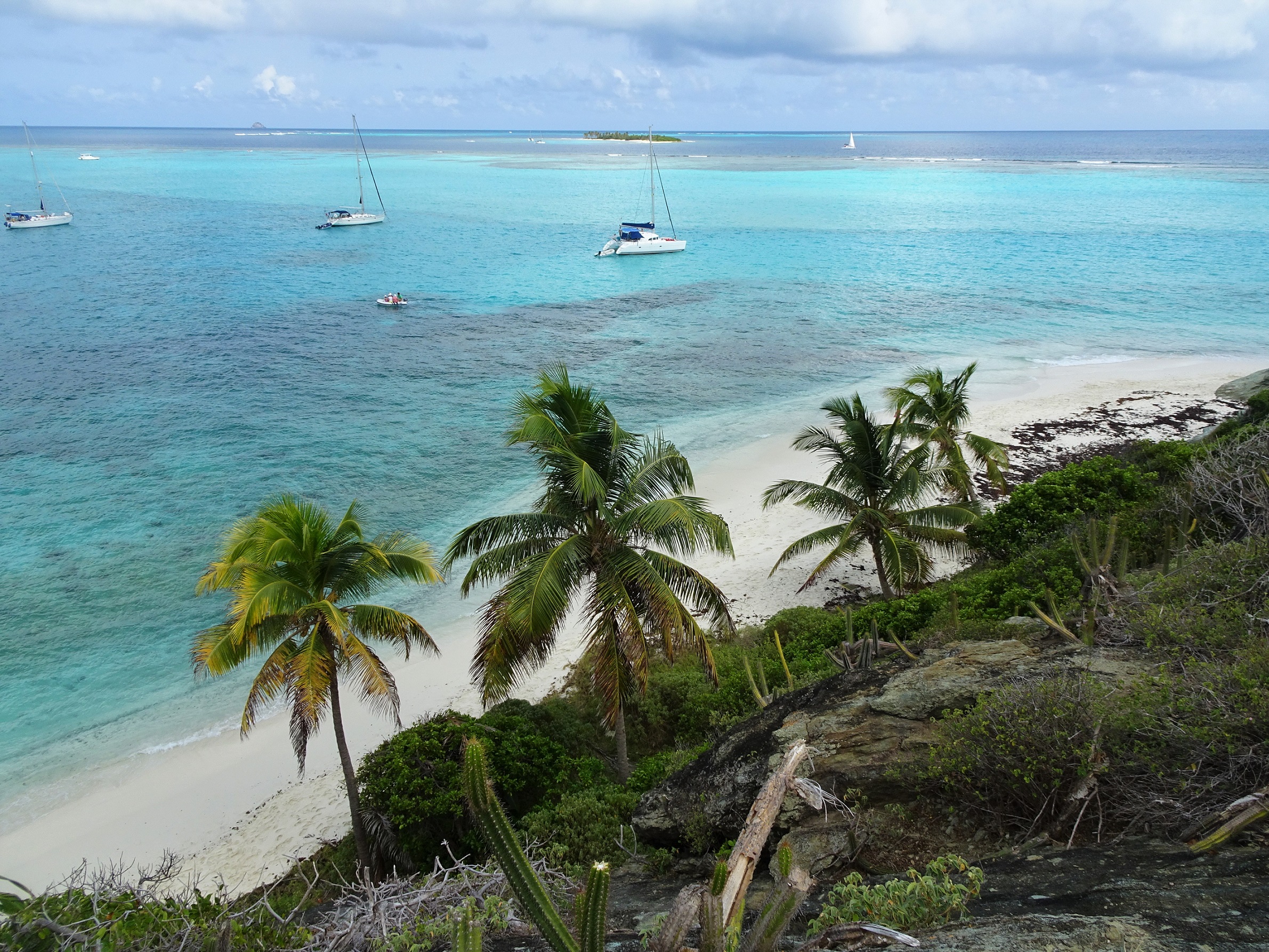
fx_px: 880
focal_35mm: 24
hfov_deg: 71.6
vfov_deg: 56.8
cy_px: 476
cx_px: 634
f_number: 3.5
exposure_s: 1/800
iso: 80
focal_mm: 4.1
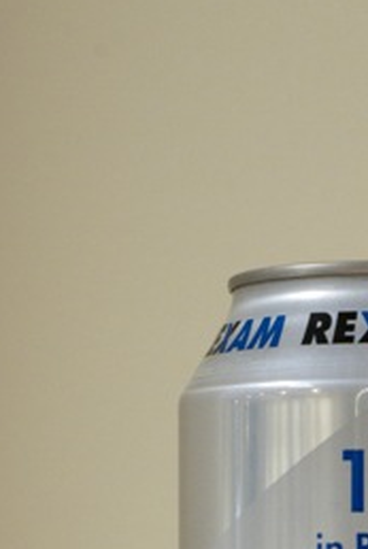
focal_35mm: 186
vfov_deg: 10.9
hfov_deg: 7.4
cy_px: 553
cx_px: 415
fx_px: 2840
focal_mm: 50
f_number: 8
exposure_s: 1/20
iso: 400
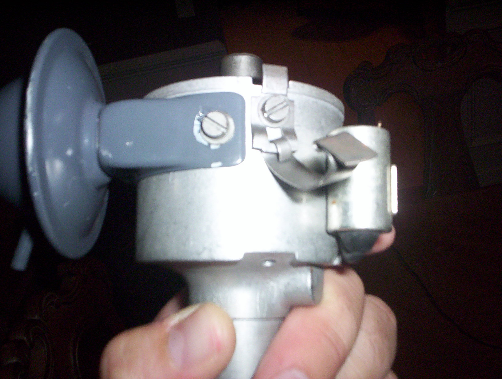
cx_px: 251
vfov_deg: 37.9
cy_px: 190
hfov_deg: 48.9
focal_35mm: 38
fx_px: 552
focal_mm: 4.99
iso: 140
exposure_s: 1/60
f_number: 4.5
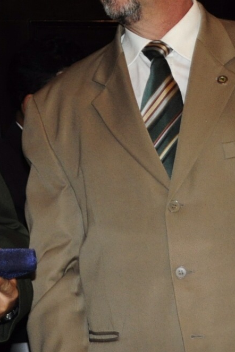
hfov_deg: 8.6
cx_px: -126
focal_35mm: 155
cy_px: 47
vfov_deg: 13.2
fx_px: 1518
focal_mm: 32
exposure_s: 1/60
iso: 800
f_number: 4.8
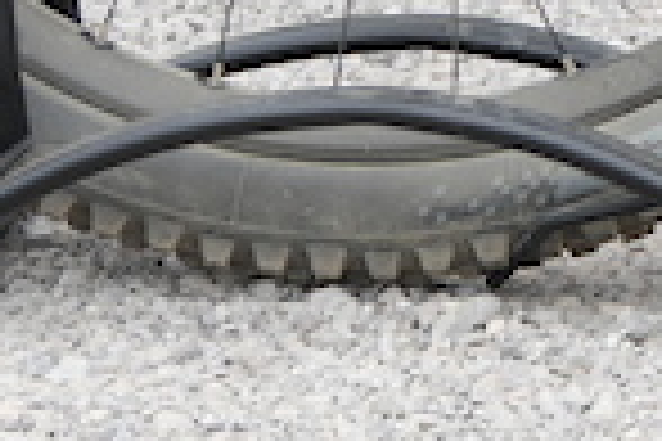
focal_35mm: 314
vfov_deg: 4.2
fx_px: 5774
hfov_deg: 6.2
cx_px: 1729
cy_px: -862
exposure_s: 1/100
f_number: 5
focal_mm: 30
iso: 100
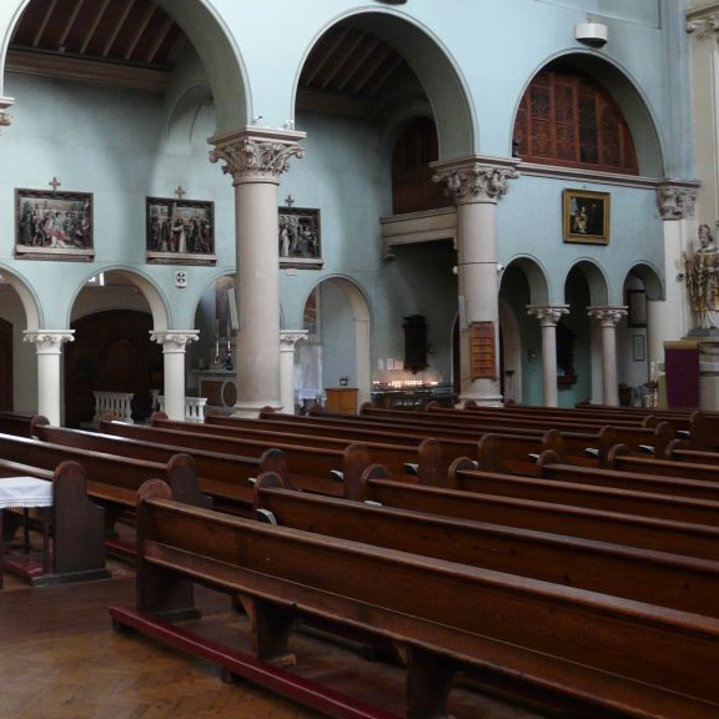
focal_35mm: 43
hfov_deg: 37.7
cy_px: 295
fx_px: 1010
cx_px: 142
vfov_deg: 39.0
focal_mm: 4.6
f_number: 2.8
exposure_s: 1/13
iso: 200
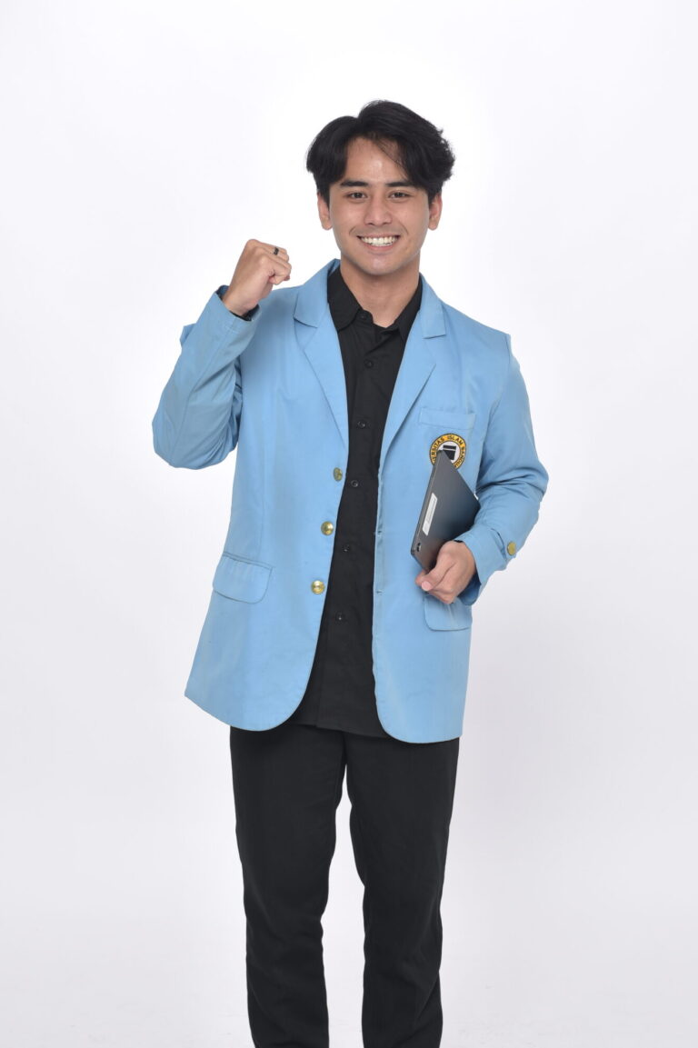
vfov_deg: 28.9
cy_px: 524
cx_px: 349
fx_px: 2037
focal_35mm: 70
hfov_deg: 19.4
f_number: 6.3
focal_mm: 70
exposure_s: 1/125
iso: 100
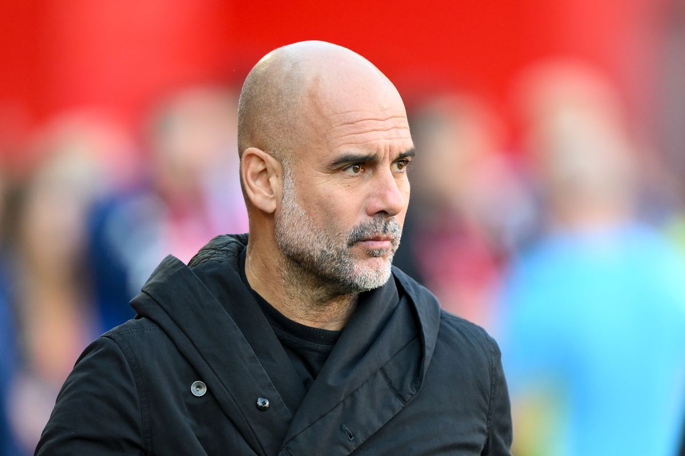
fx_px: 7611
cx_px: 342
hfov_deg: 5.2
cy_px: 228
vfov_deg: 3.4
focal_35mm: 400
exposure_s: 1/1250
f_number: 2.8
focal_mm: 400
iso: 1250
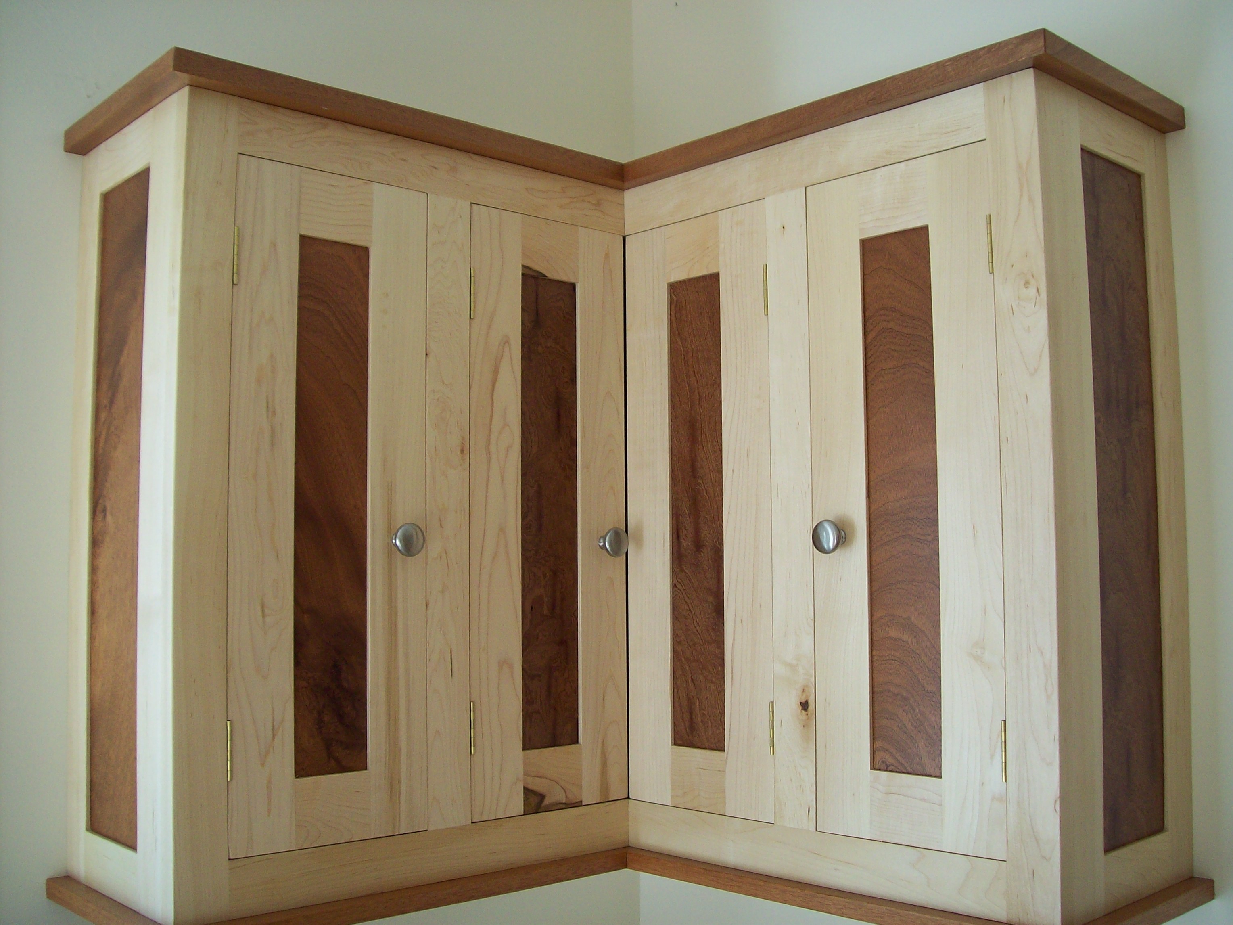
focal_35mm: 36
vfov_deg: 39.7
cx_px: 616
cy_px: 462
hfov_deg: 51.4
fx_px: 1282
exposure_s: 1/136
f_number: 2.7
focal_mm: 6
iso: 80
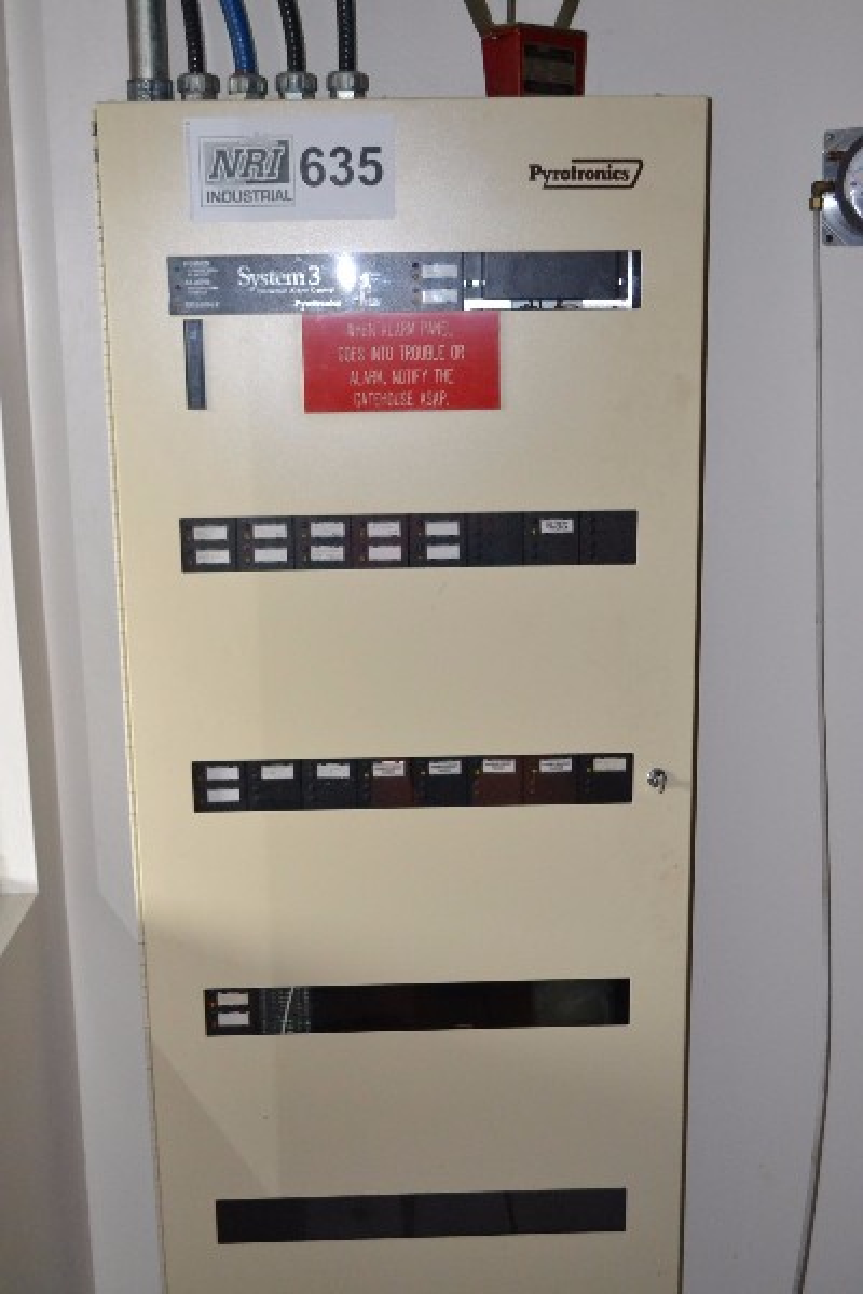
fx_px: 1618
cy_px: 647
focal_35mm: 45
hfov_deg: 29.9
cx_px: 432
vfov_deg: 43.6
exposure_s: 1/60
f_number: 4.5
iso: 3200
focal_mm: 30
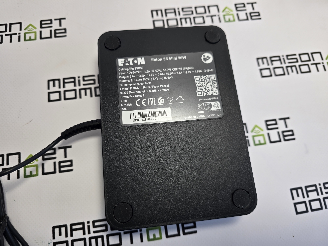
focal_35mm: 23
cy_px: 123
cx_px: 164
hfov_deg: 73.9
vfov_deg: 58.9
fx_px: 218
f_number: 1.7
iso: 20
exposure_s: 1/100
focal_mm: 6.3
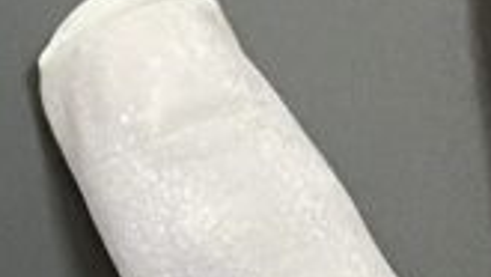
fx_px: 2683
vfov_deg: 5.7
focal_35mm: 206
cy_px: 703
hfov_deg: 10.4
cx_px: 65
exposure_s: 1/47
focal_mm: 4.25
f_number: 1.8
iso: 500
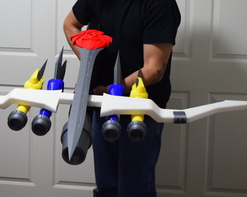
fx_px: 278
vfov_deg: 39.2
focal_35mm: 38
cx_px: 118
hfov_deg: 47.9
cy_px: 100
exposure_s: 1/60
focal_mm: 22
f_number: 3.8
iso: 1600
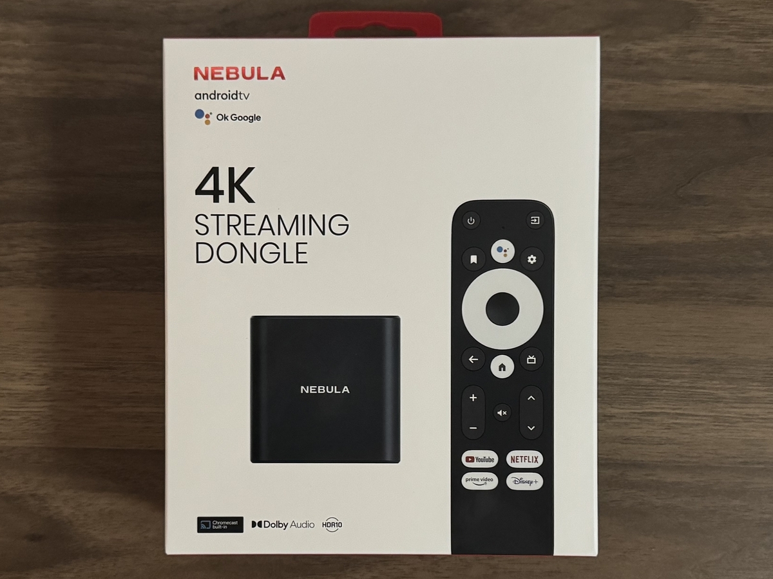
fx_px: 536
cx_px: 386
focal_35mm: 24
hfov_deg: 71.6
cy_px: 290
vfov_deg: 56.8
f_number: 1.78
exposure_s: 1/38
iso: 1000
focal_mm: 6.76
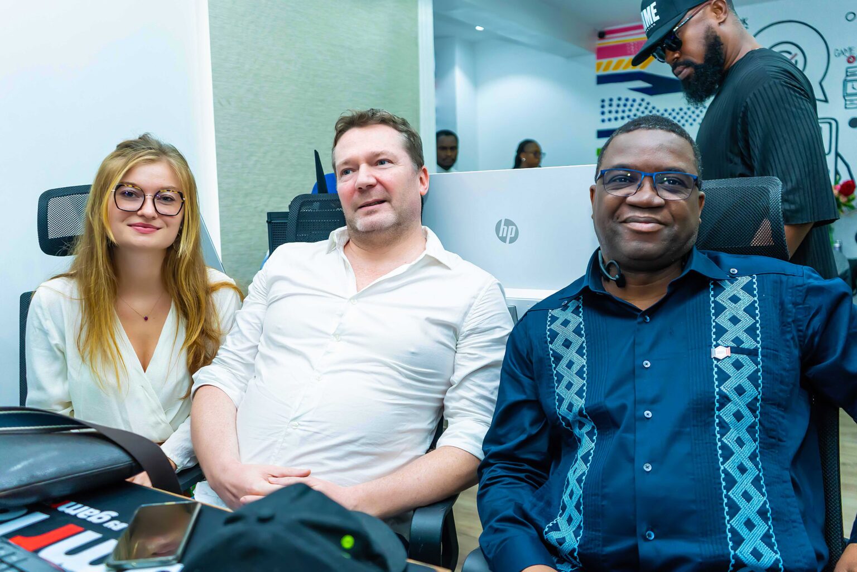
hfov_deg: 60.3
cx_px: 428
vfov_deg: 42.3
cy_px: 286
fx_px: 738
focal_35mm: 31
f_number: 3.5
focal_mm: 31
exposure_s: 1/125
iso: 1000
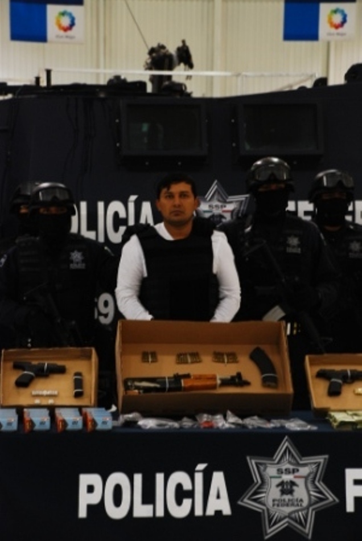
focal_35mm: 120
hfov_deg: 11.5
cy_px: 270
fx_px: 1805
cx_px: 181
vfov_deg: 17.0
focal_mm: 80
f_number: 5.6
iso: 640
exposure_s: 1/25
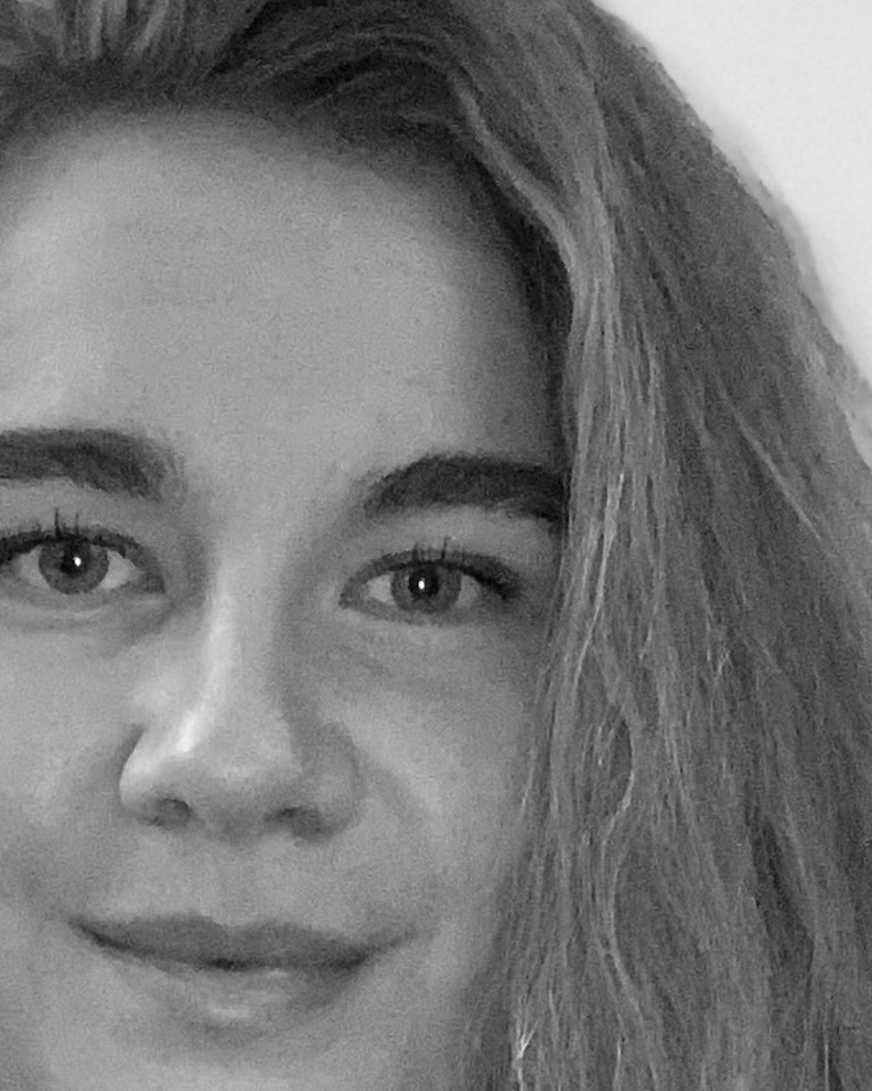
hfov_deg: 14.5
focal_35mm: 106
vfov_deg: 17.3
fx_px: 3421
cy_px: 1306
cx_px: 197
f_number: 2.2
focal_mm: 2.71
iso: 640
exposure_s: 1/22
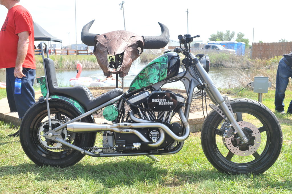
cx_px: 146
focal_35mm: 38
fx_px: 308
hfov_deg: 50.7
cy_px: 97
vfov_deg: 35.0
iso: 200
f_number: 9
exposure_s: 1/125
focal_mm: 38
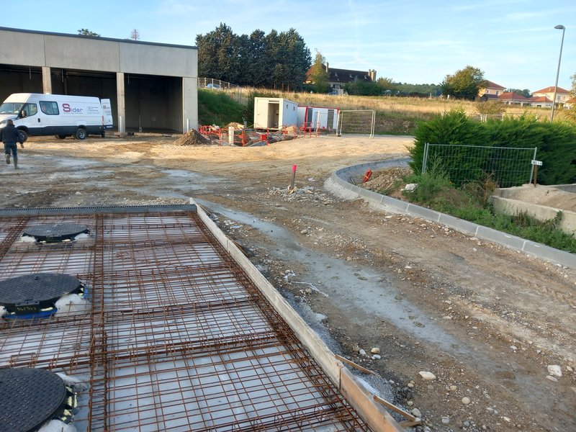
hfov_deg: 65.3
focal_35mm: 27
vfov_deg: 51.4
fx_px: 449
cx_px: 288
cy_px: 216
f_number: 1.8
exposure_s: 1/100
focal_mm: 4
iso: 32
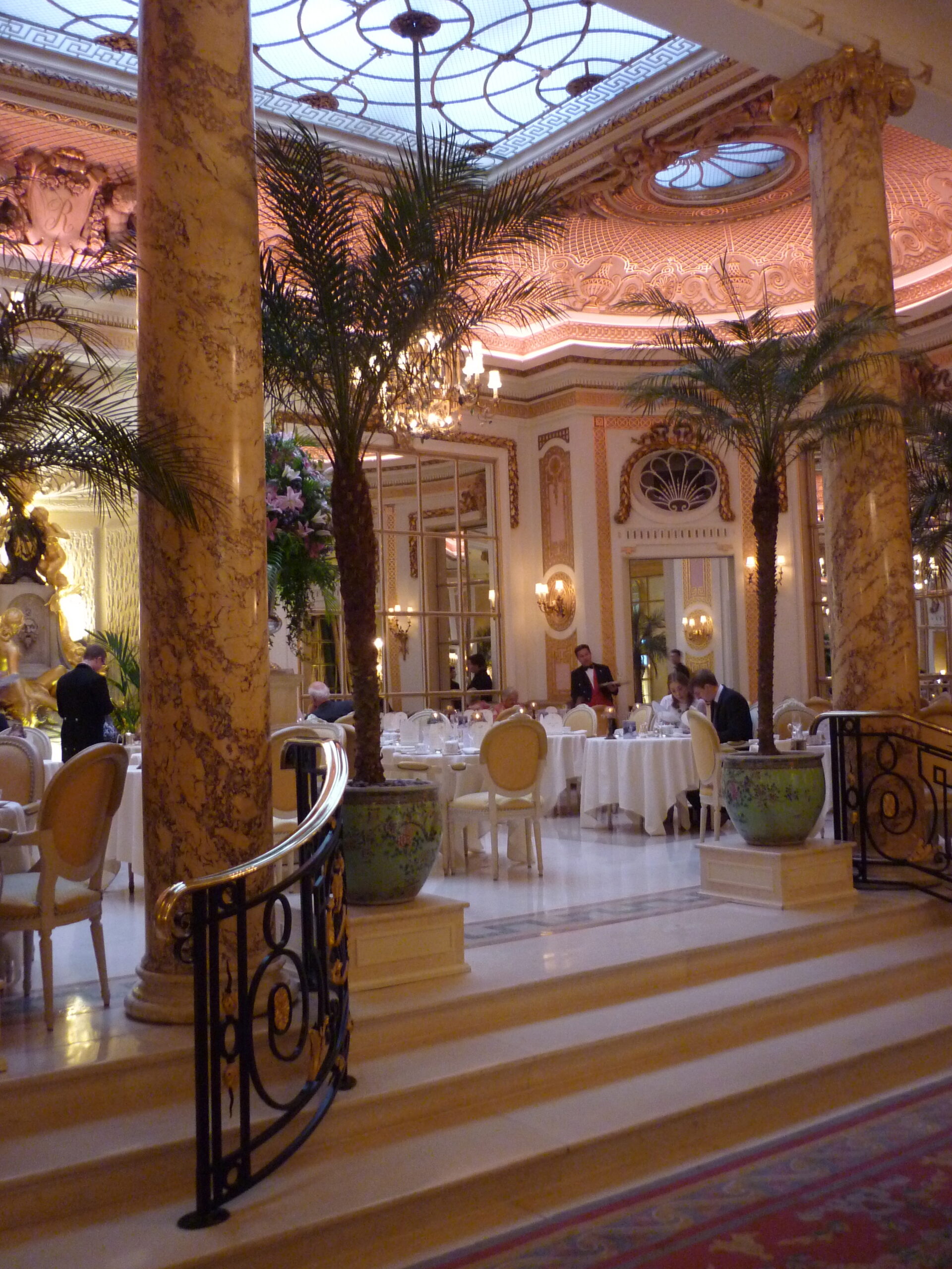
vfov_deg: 55.4
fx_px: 1210
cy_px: 634
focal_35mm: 33
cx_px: 476
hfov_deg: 42.9
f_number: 2.8
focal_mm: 5.5
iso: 400
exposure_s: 1/10
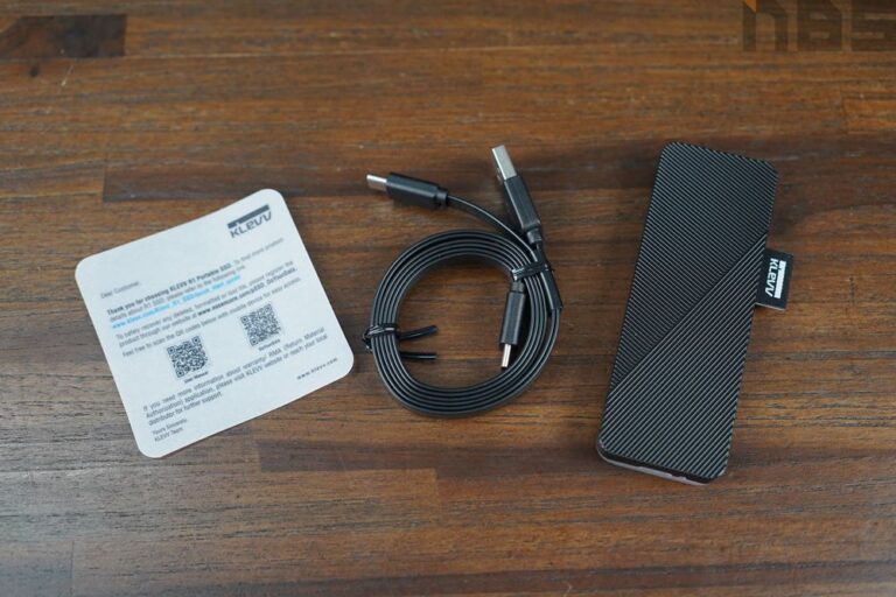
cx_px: 448
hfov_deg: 48.5
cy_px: 298
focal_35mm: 40
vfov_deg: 33.4
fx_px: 995
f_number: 3.5
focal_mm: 40
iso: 1600
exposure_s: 1/125
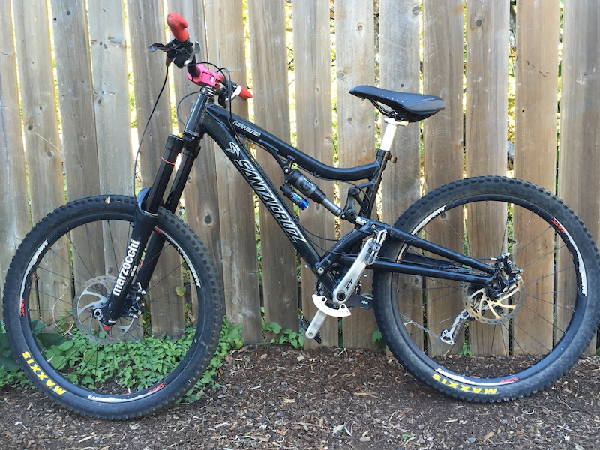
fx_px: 503
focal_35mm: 29
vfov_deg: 48.2
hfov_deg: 61.7
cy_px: 225
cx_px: 300
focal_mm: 4.15
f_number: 2.2
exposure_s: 1/30
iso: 32
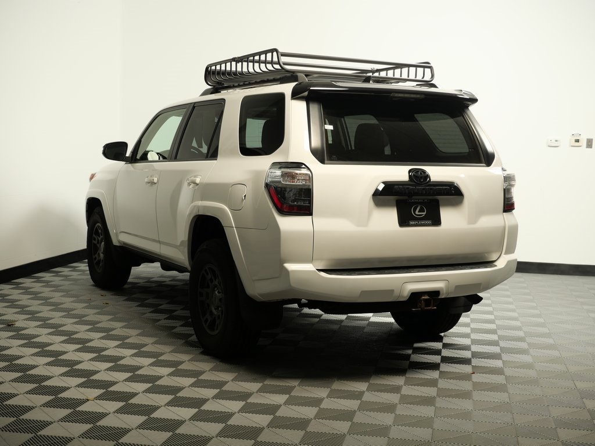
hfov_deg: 42.9
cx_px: 298
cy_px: 223
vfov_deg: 32.9
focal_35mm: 44
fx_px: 756
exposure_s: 1/200
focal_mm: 22
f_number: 5.6
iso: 250
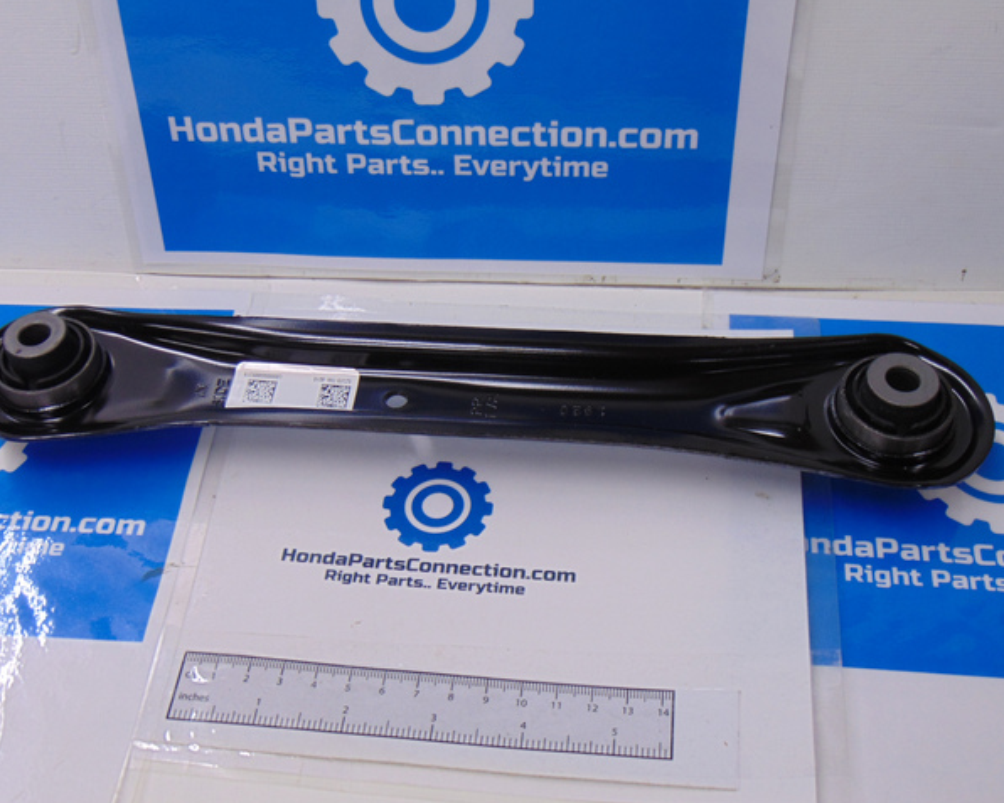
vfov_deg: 34.2
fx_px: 1308
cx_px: 485
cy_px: 401
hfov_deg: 42.0
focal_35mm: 44
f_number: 3.3
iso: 100
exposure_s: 1/30
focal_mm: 7.6
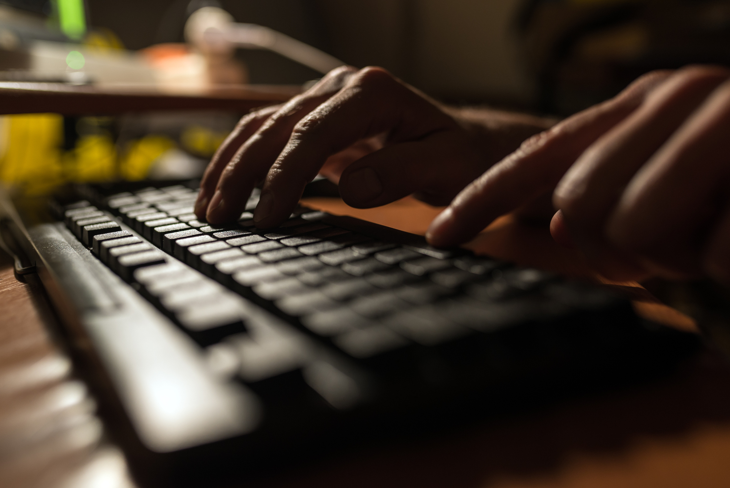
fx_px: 710
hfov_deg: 54.4
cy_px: 244
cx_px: 365
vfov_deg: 37.9
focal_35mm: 35
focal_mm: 35
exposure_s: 1/125
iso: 320
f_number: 2.5
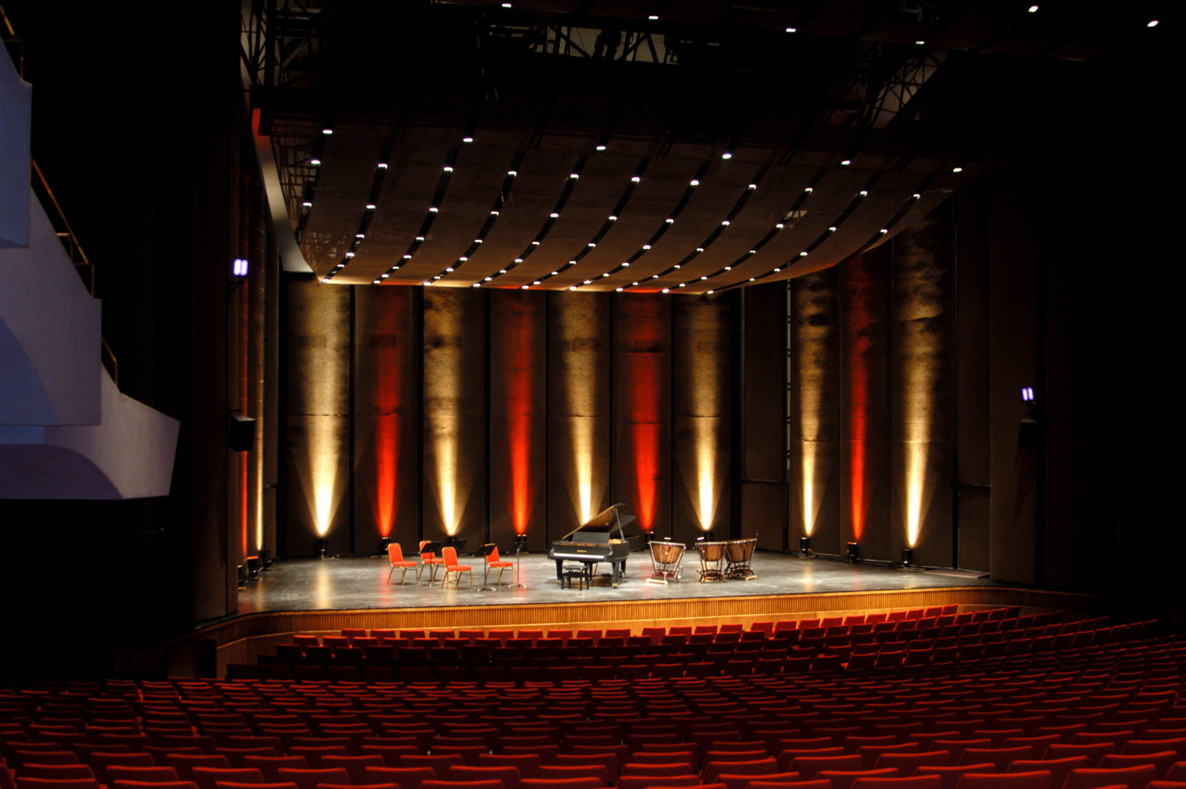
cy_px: 394
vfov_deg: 29.8
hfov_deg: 43.6
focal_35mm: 45
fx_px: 1481
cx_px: 593
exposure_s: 1/5
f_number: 5
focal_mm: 30
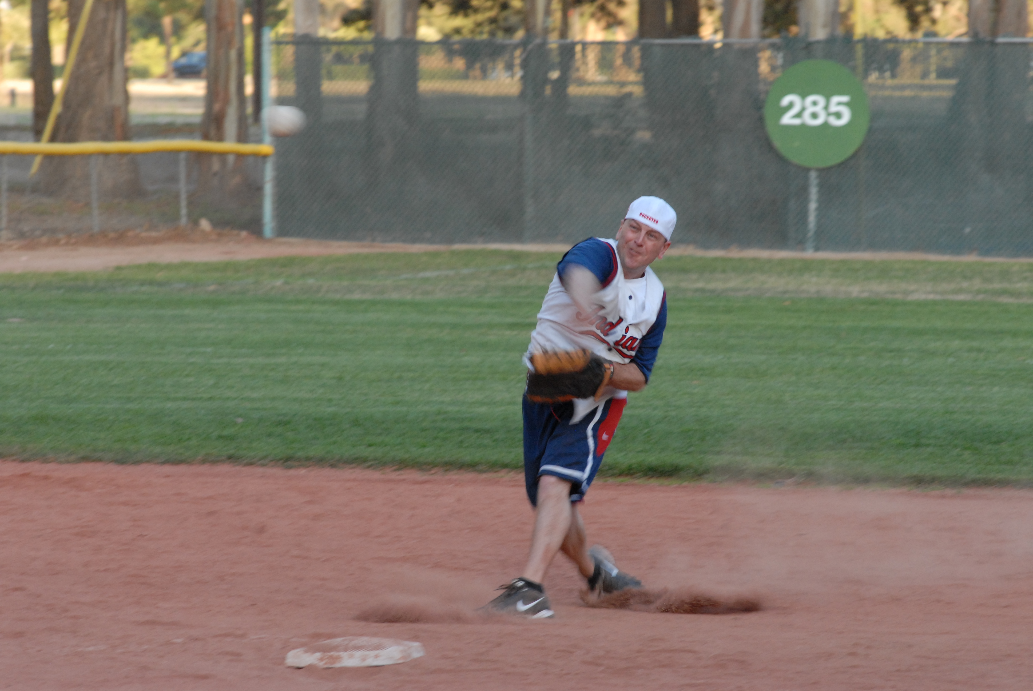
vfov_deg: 4.6
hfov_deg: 6.9
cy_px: 346
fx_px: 8619
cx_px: 516
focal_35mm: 300
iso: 640
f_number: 10
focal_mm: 200
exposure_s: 1/80
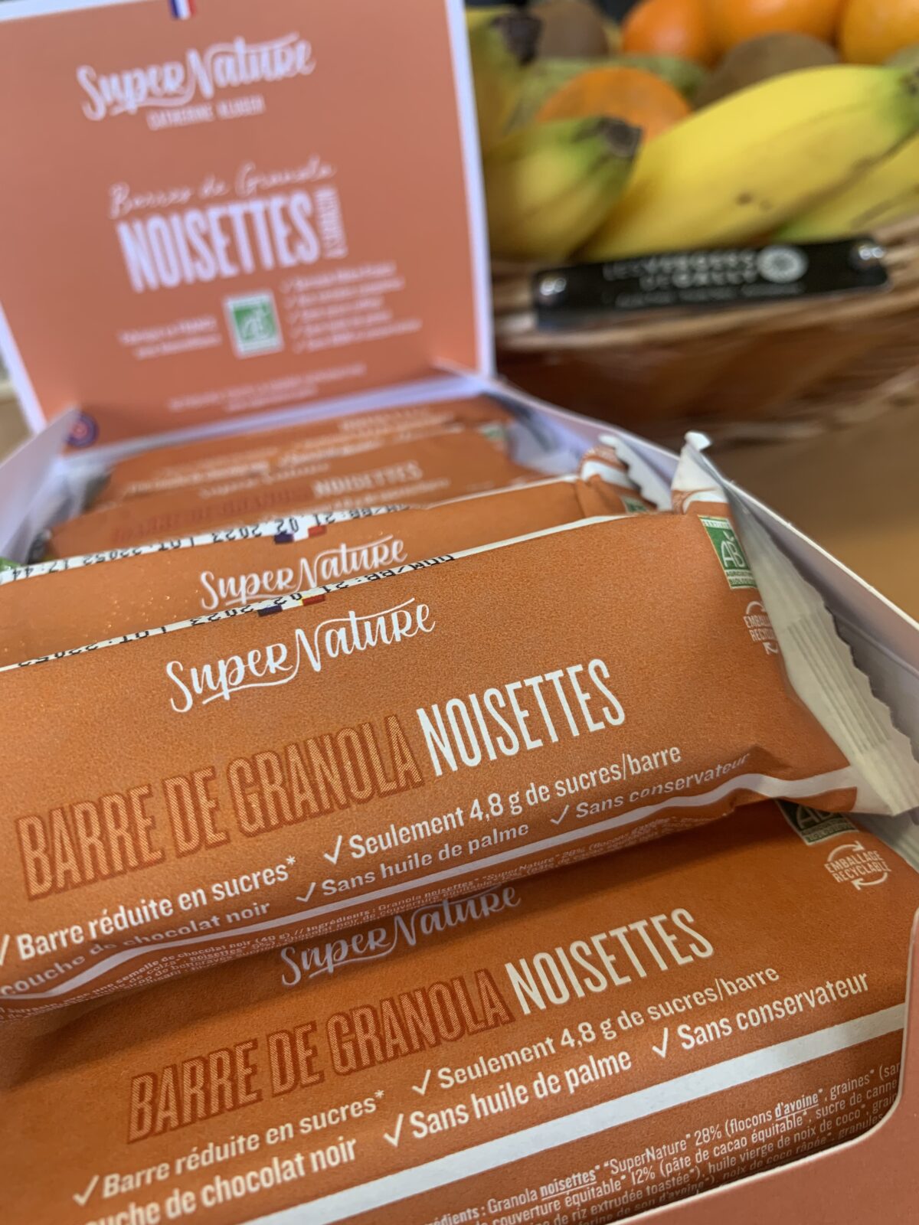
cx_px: 460
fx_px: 920
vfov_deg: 67.3
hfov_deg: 53.1
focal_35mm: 26
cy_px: 612
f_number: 1.8
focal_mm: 4.25
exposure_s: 1/121
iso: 64
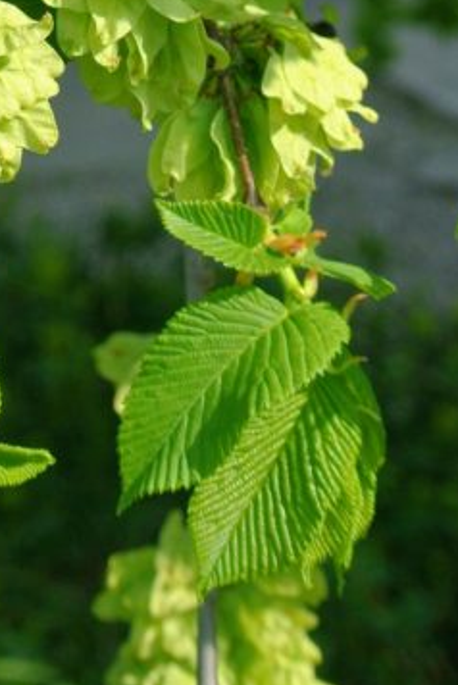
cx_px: -11
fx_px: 4437
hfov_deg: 5.9
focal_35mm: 233
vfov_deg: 8.7
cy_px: -291
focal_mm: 30
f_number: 5
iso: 100
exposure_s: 1/400
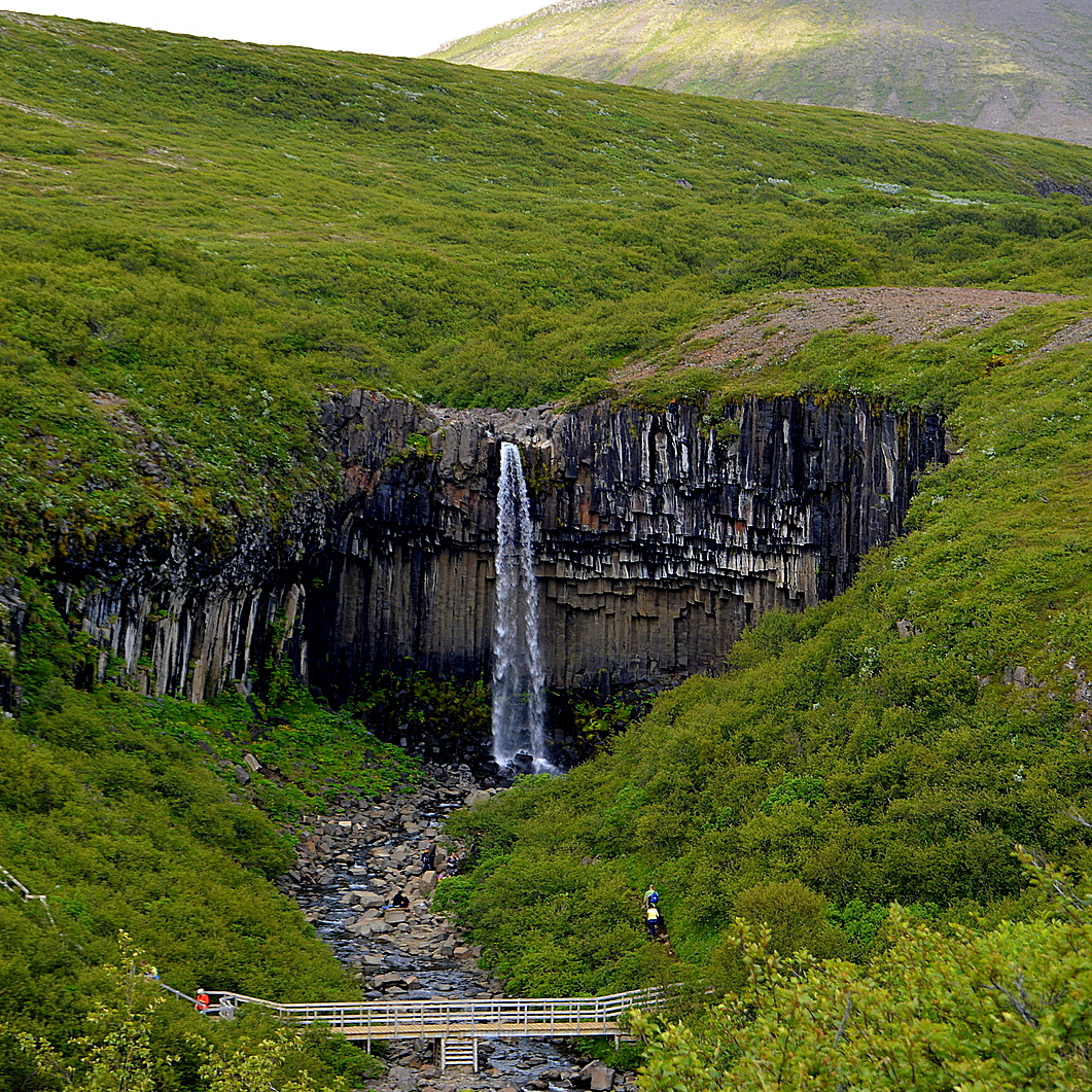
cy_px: 547
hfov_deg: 16.5
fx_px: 3770
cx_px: 646
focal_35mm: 106
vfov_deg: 16.5
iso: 100
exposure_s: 1/125
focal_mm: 55
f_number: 5.6
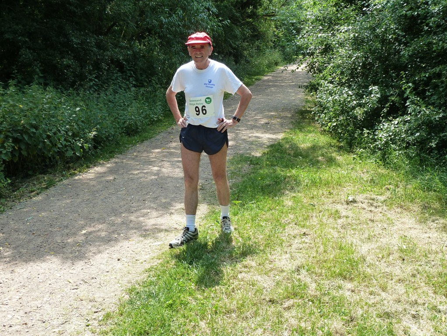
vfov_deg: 32.9
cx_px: 224
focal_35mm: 44
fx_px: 568
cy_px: 168
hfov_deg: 42.9
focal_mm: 7.3
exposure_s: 1/160
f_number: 4
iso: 125
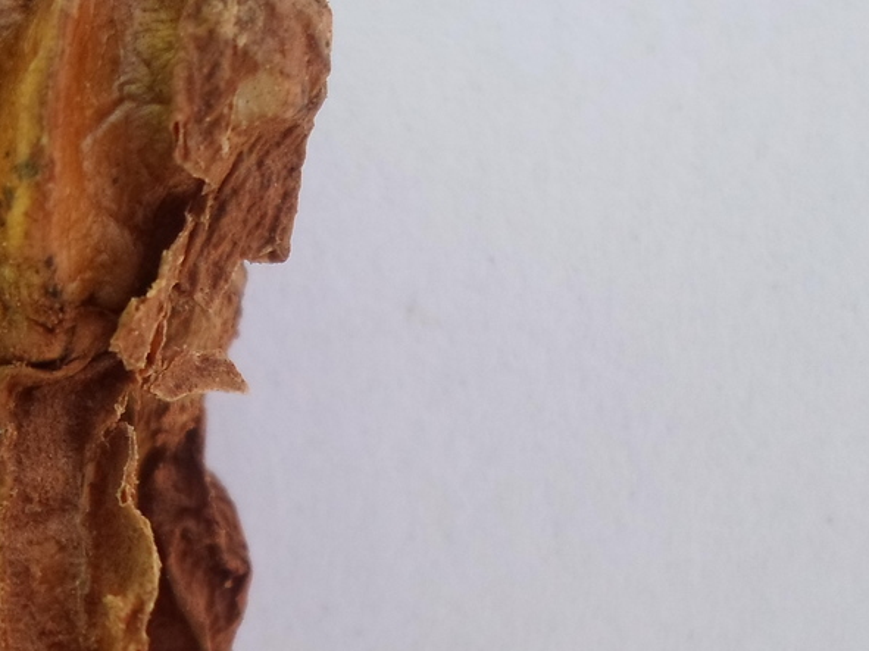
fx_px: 1631
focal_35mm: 65
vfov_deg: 22.4
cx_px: 21
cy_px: 458
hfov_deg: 28.2
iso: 80
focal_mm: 4.5
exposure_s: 1/180
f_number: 2.5
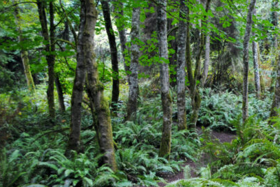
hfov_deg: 30.1
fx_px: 514
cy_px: 144
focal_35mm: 66
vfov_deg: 20.5
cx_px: 200
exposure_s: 1/30
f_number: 4.5
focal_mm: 28
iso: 320
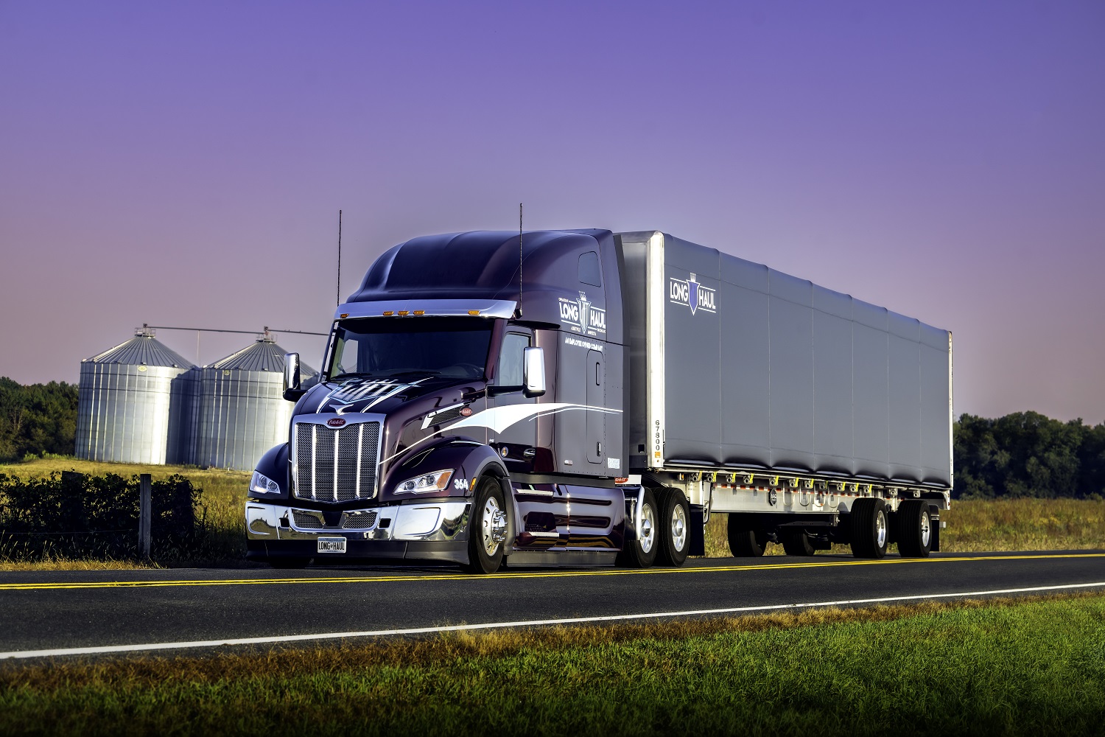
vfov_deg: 16.7
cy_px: 368
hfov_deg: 24.8
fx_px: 2517
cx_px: 552
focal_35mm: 82
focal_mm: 82
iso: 200
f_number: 5.6
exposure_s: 1/640
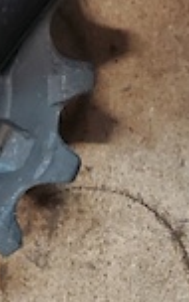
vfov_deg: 11.8
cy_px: -417
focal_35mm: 145
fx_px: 1195
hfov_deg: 8.9
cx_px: -68
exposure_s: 1/40
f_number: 2.4
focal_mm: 4.3
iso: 320
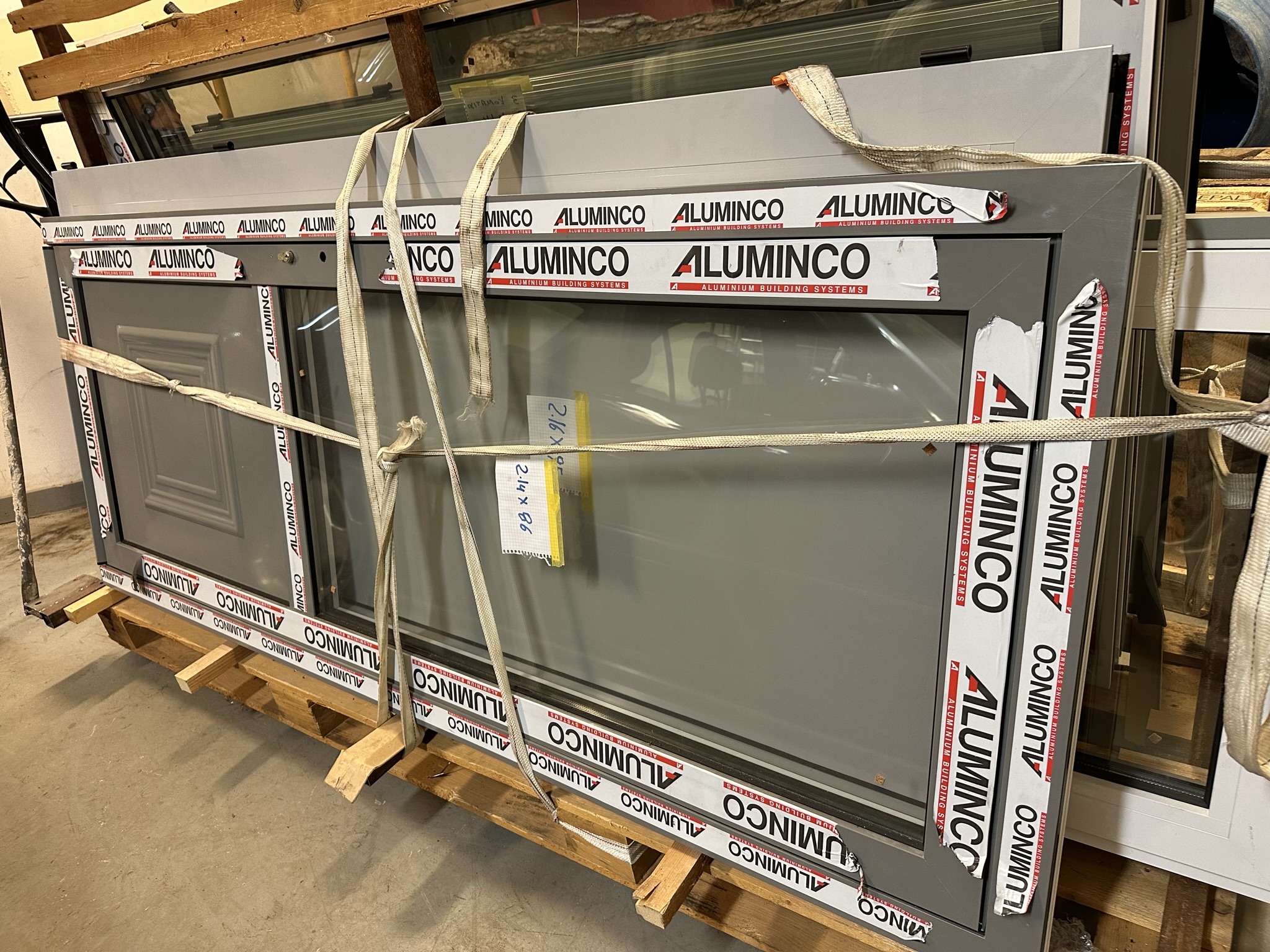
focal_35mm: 24
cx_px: 635
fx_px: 881
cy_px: 476
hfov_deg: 71.6
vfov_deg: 56.8
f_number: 1.78
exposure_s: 1/50
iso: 250
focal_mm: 6.86
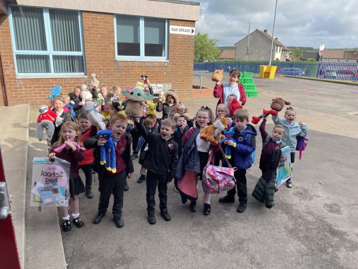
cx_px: 179
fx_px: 269
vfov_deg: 53.1
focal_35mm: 26
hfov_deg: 67.3
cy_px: 134
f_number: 1.6
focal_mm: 4.2
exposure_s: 1/1024
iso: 32
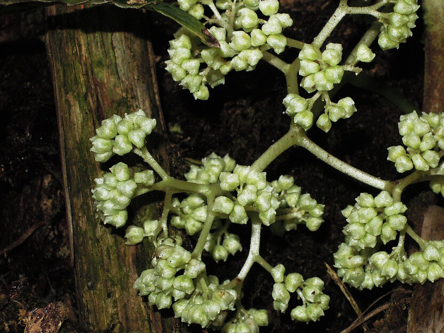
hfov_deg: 12.3
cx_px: 304
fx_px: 2053
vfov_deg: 9.3
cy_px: 157
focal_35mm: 160
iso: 200
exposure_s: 1/60
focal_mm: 17.9
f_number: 5.5
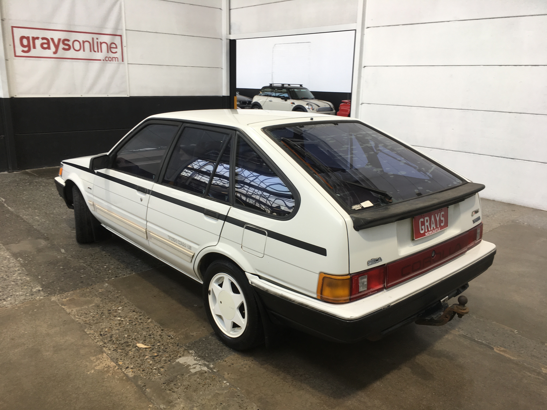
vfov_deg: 48.2
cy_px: 205
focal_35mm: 29
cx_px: 274
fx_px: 458
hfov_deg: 61.7
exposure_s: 1/50
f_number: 2.2
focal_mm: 4.15
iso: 25
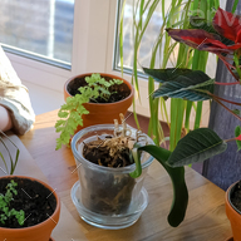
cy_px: 76
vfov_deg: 20.1
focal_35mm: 86
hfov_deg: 19.9
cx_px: 33
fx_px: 677
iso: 160
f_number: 3.2
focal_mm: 22.3
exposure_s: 1/160
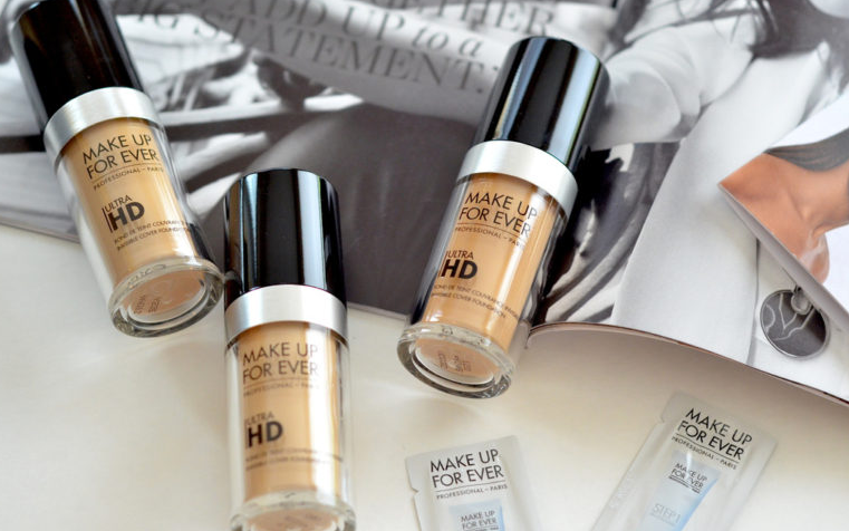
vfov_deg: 16.9
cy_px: 272
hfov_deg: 26.8
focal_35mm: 77
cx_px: 422
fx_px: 1782
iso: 1600
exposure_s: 1/60
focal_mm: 50
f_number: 3.5
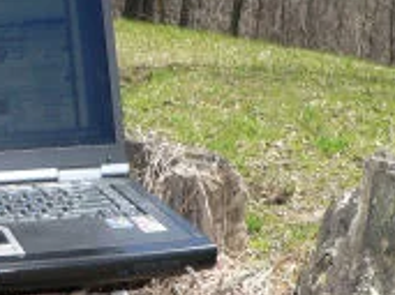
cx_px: -9
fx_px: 1232
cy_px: 56
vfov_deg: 13.6
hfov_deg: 17.7
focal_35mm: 108
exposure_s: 1/400
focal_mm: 6.1
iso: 100
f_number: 4
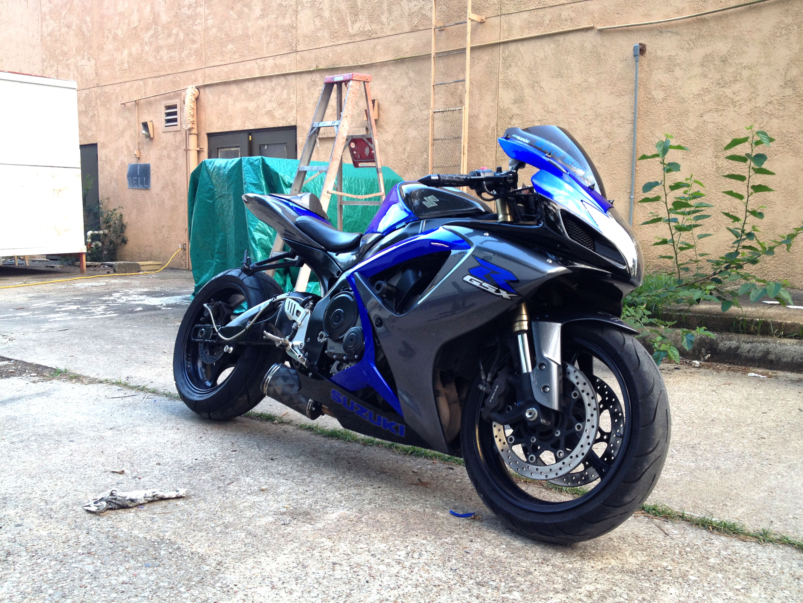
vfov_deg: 40.7
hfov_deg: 52.6
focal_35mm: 35
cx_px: 402
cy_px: 302
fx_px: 812
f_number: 2.4
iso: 50
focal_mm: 4.28
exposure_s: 1/20
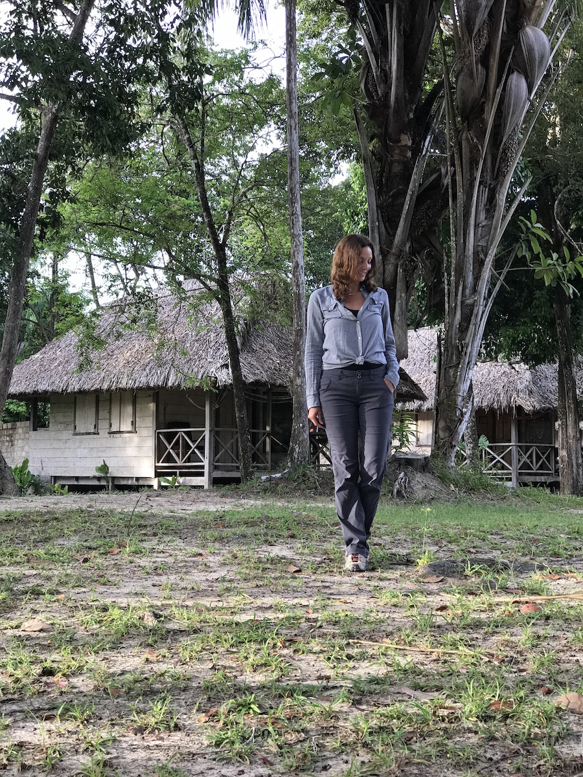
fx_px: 1280
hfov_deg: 25.7
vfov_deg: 33.8
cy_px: 388
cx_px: 292
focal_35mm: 57
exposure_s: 1/60
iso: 32
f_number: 2.8
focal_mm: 6.6
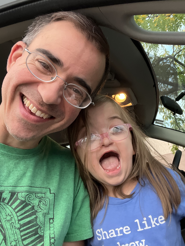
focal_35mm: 30
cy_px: 123
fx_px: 214
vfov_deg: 60.0
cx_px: 92
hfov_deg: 46.8
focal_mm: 2.71
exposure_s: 1/53
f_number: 2.2
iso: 400
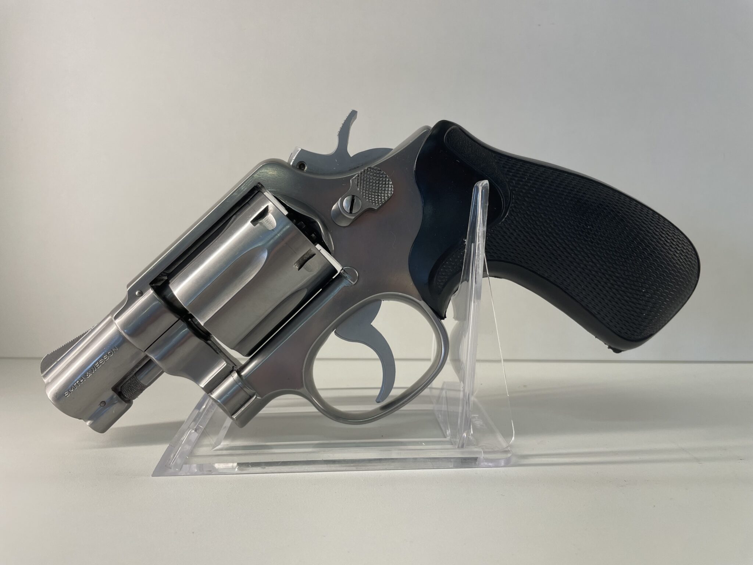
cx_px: 376
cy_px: 282
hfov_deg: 67.3
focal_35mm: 26
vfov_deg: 53.1
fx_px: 566
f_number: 1.6
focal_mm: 4.2
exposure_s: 1/100
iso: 64
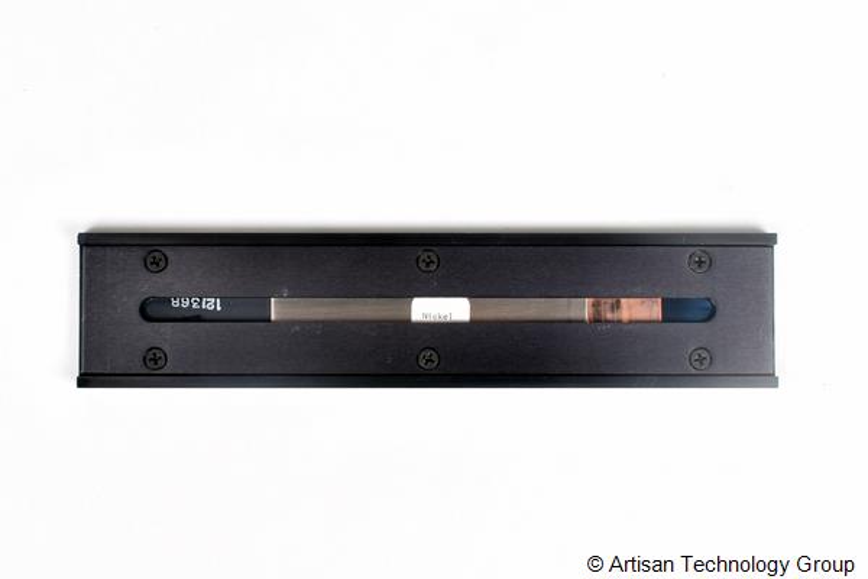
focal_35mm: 36
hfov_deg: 53.1
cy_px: 290
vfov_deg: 36.9
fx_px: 868
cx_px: 434
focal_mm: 24
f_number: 11
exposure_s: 1/160
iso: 200
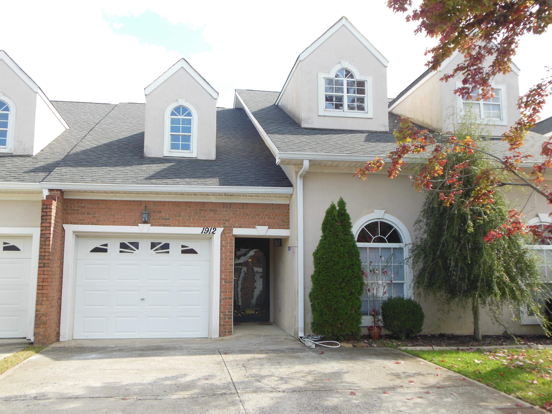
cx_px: 276
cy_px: 207
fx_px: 526
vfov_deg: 42.9
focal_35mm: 33
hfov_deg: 55.4
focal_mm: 6
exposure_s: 1/320
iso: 125
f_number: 3.5
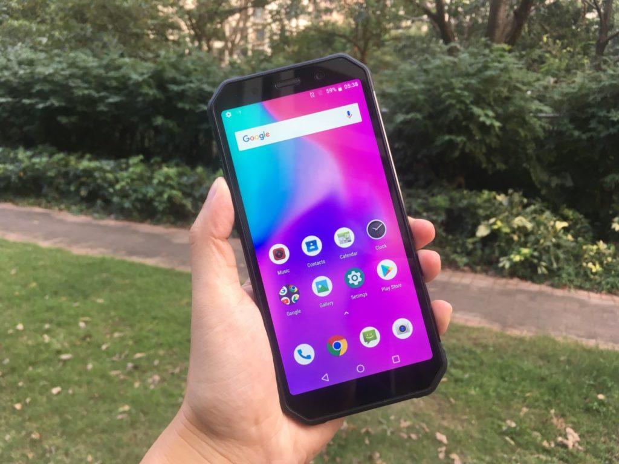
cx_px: 310
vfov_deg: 48.2
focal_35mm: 29
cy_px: 232
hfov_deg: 61.7
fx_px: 519
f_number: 2.2
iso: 25
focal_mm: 4.15
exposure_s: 1/40
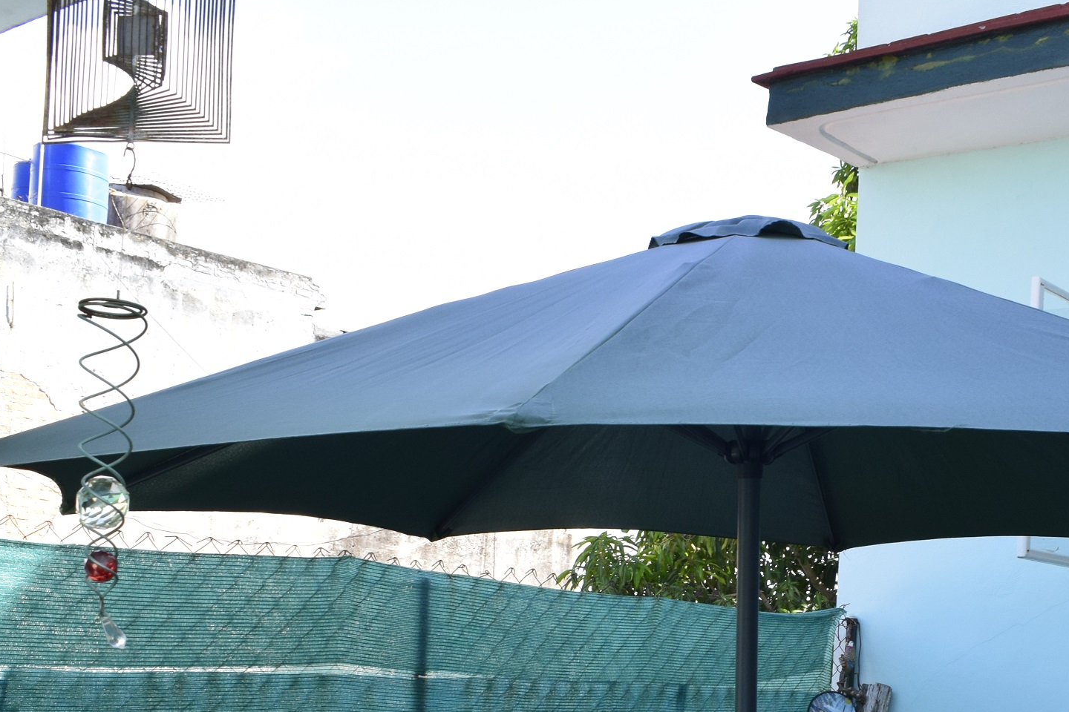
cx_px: 715
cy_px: 672
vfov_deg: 24.2
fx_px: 1603
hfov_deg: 36.5
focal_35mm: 54
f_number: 10
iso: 400
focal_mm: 18
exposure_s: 1/200
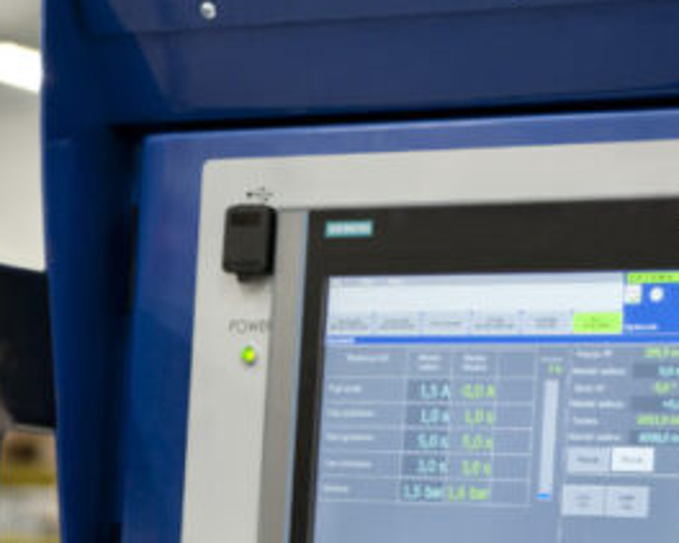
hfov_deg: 11.8
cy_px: 562
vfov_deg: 9.3
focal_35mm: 164
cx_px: 347
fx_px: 3294
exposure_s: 1/80
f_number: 3.2
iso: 500
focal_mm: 60
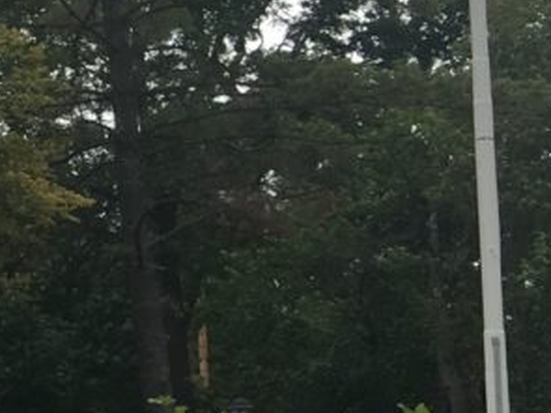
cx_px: -1015
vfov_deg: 8.8
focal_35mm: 168
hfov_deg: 9.6
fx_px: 2673
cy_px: 198
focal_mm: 4.15
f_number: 2.2
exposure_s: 1/874
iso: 25
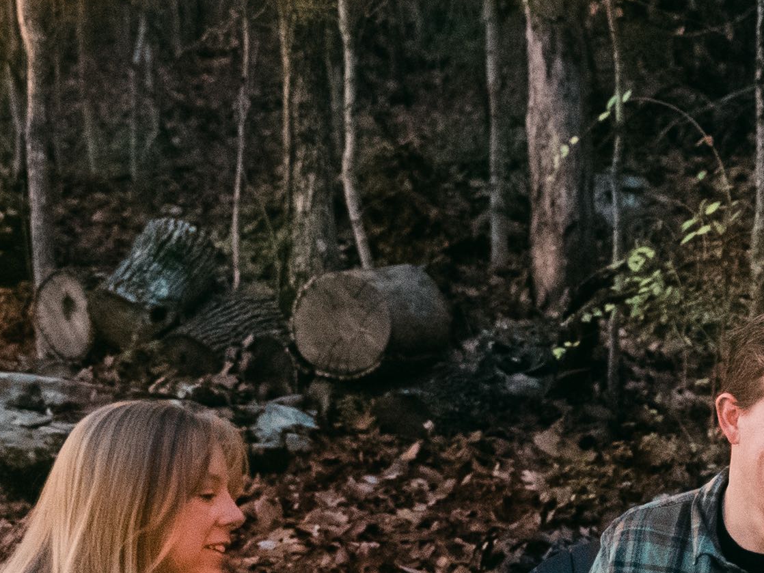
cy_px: 689
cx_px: 596
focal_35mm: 124
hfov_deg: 15.8
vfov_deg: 11.7
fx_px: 2737
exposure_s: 1/125
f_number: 2.8
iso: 25600
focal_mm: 34
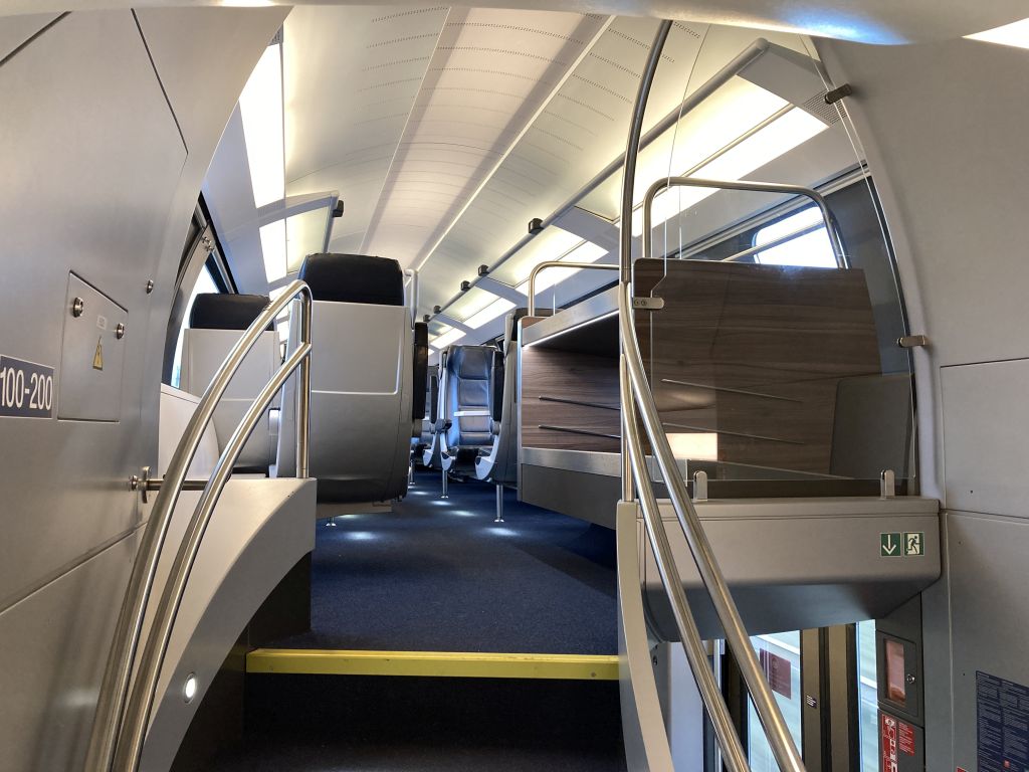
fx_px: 832
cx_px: 514
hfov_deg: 63.4
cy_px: 386
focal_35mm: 28
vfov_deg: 49.7
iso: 125
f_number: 1.8
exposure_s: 1/60
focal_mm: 3.99
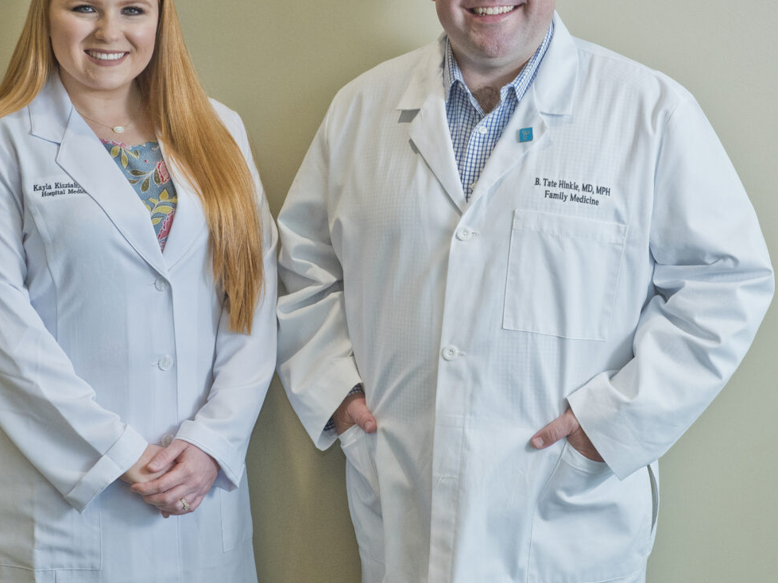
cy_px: 240
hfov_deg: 23.6
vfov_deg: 17.8
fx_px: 1865
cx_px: 353
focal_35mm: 83
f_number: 6.3
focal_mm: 55
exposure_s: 1/200
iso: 800
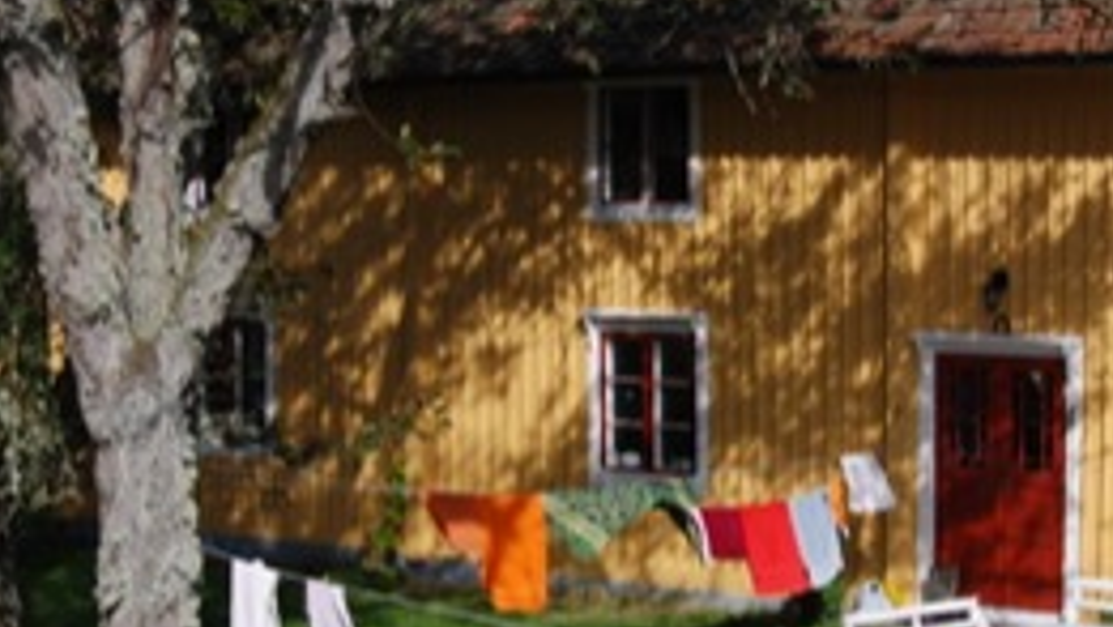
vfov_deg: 7.2
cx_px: 678
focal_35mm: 169
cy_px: 356
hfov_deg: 12.8
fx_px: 4977
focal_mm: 35
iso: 100
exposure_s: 1/1000
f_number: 4
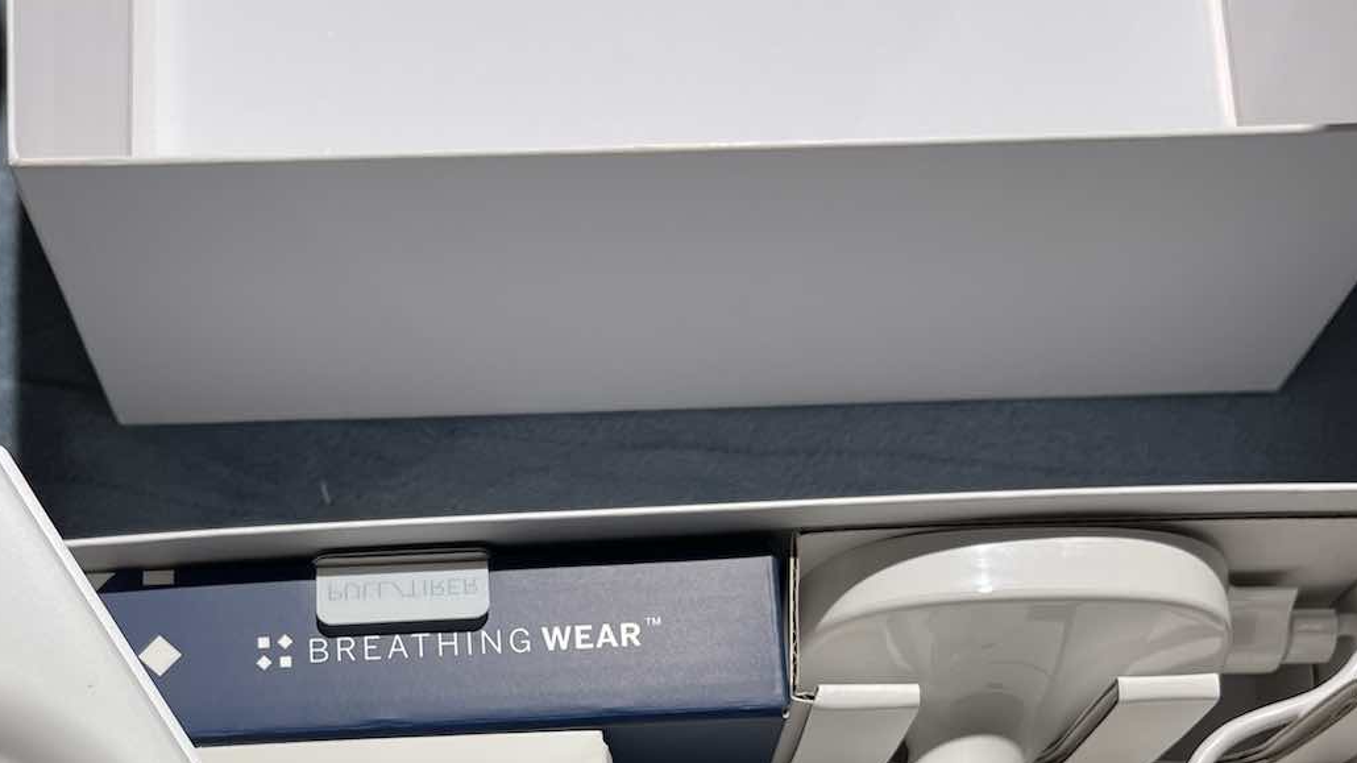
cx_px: 581
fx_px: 1979
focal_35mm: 55
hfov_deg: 37.8
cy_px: 915
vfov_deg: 20.4
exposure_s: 1/120
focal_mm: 5.1
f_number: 1.6
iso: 50
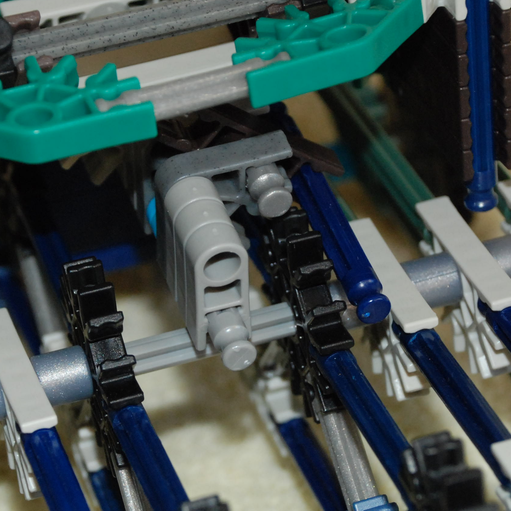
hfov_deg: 10.3
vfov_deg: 10.3
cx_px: 210
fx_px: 2839
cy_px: 268
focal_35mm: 170
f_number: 5.3
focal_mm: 58
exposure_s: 1/60
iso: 800
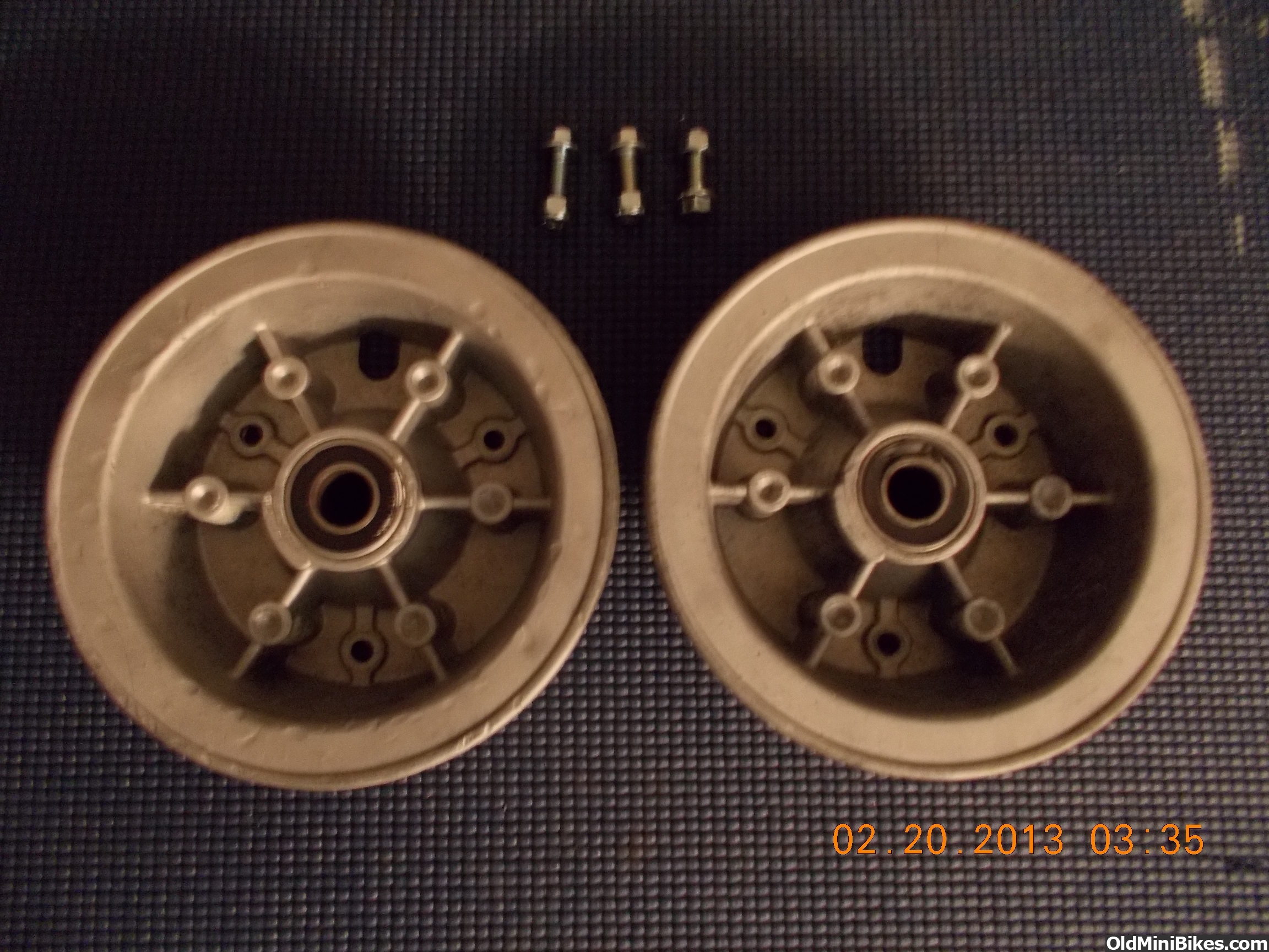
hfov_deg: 67.3
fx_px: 953
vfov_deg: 53.1
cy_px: 476
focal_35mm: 26
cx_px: 634
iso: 400
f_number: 3.2
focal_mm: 4.6
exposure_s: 1/6
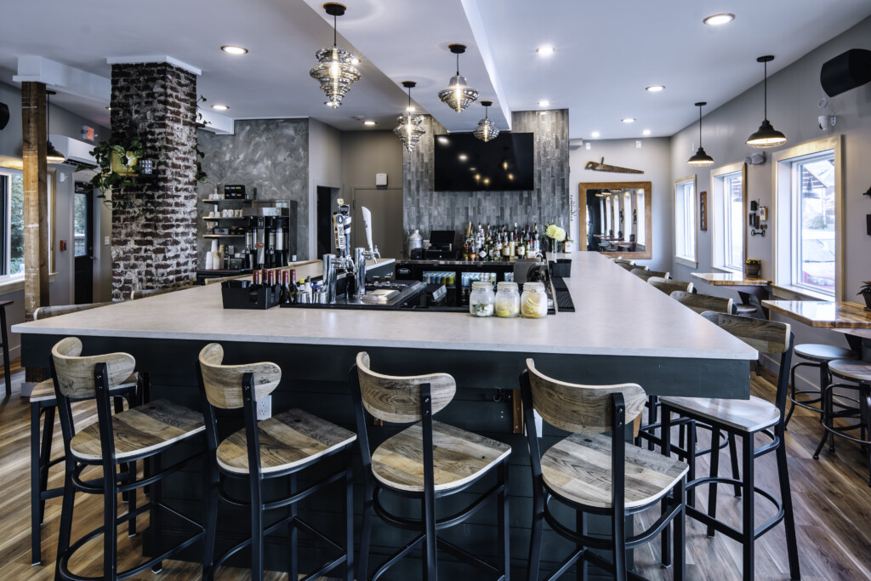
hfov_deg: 84.0
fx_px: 484
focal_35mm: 20
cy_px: 290
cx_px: 436
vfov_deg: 61.9
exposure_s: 1/2
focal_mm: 20
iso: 100
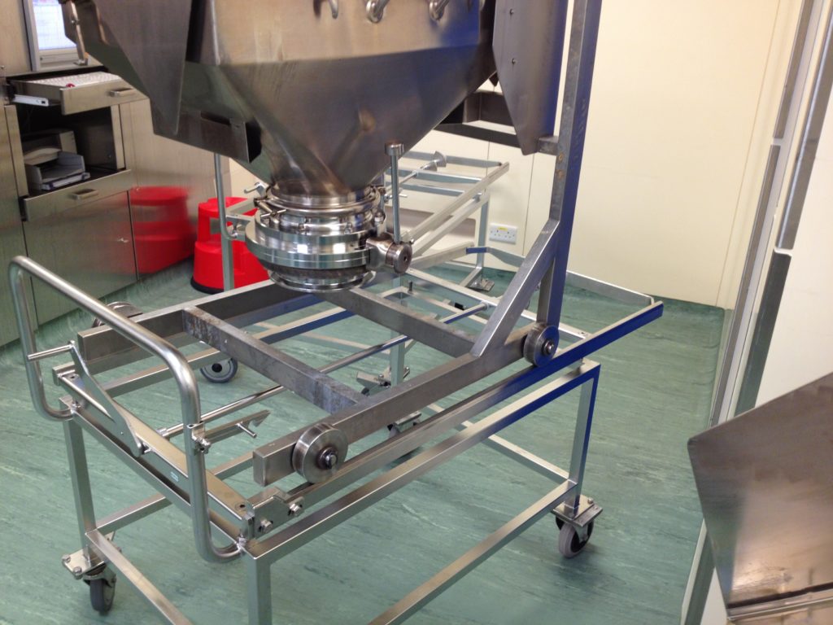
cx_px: 416
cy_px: 312
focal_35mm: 35
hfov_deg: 52.6
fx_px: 842
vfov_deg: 40.7
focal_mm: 4.28
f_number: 2.4
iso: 64
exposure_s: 1/20
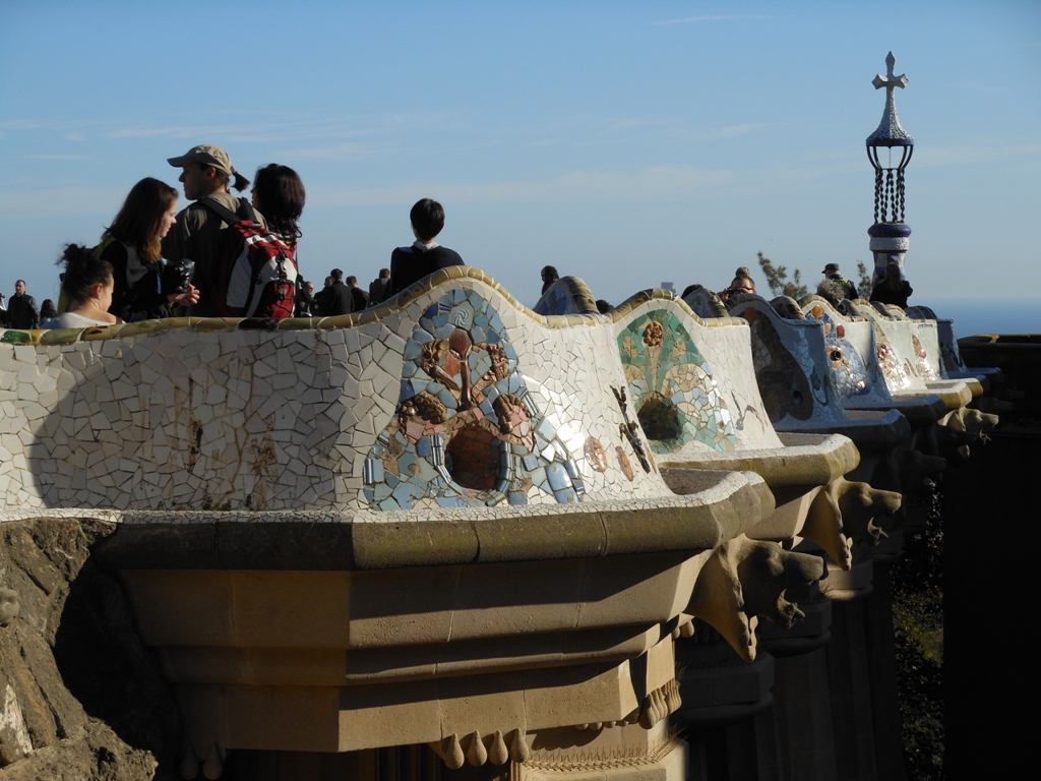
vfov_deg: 17.0
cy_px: 390
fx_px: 2616
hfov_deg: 22.5
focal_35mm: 87
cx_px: 520
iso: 80
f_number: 4.6
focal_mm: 15.5
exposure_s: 1/1000
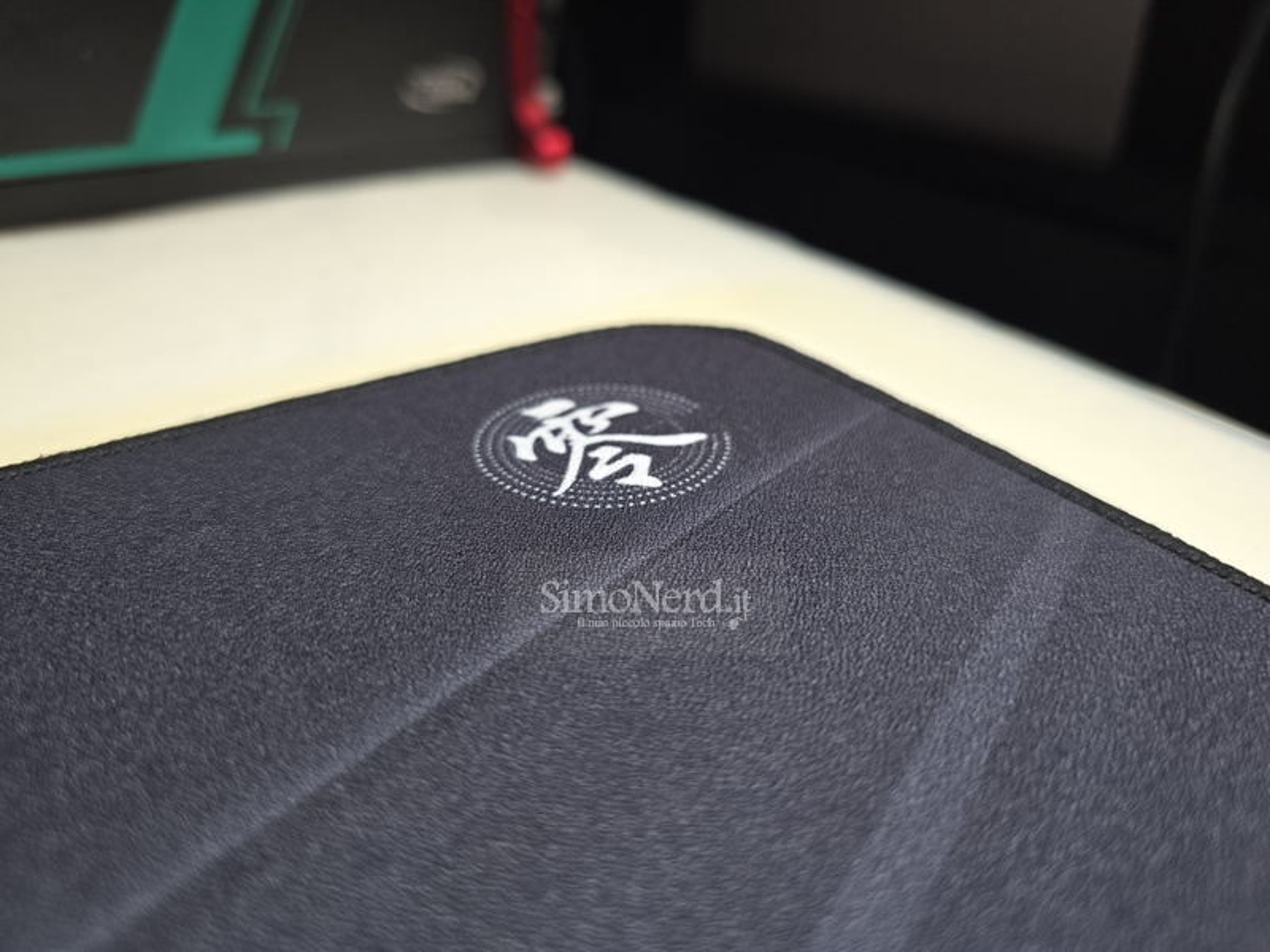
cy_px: 476
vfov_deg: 58.9
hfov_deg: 73.9
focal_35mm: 23
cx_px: 635
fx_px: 844
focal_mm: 6.3
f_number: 1.7
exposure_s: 1/35
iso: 250
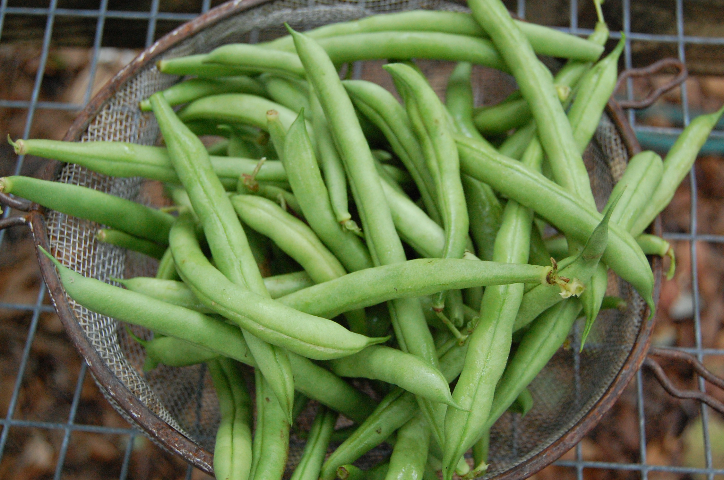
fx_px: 964
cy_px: 240
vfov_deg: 28.0
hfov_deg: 41.2
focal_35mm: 48
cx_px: 362
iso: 1600
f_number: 5.6
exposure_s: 1/200
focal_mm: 32
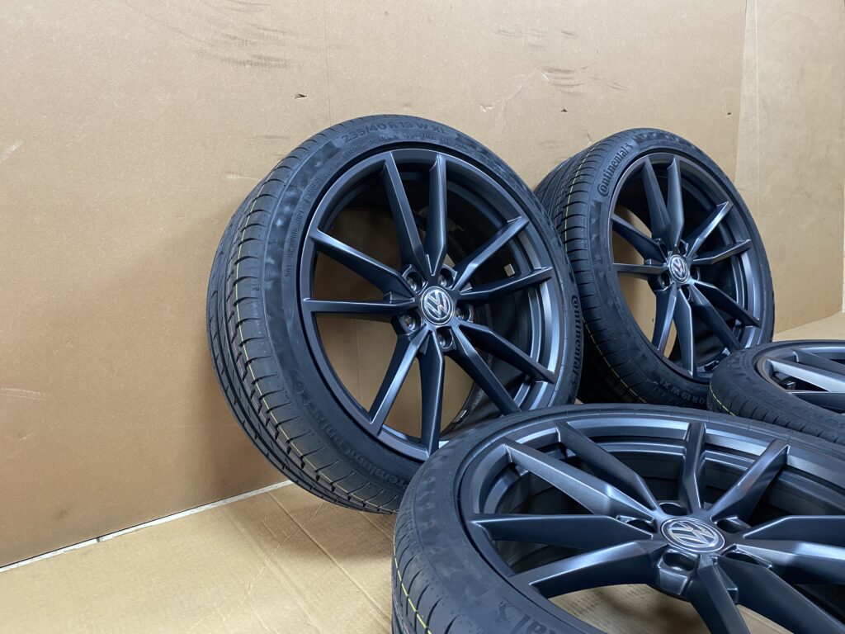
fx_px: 635
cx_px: 422
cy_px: 317
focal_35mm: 26
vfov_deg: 53.1
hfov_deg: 67.3
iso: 250
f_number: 1.8
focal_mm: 4.25
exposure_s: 1/50
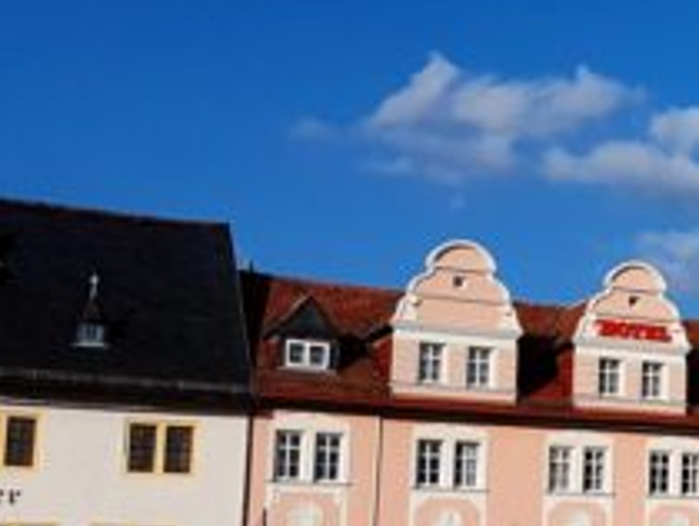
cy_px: 303
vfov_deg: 17.2
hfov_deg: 18.9
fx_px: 1739
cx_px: 1155
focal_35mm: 86
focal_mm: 4.2
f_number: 1.7
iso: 40
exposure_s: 1/3416
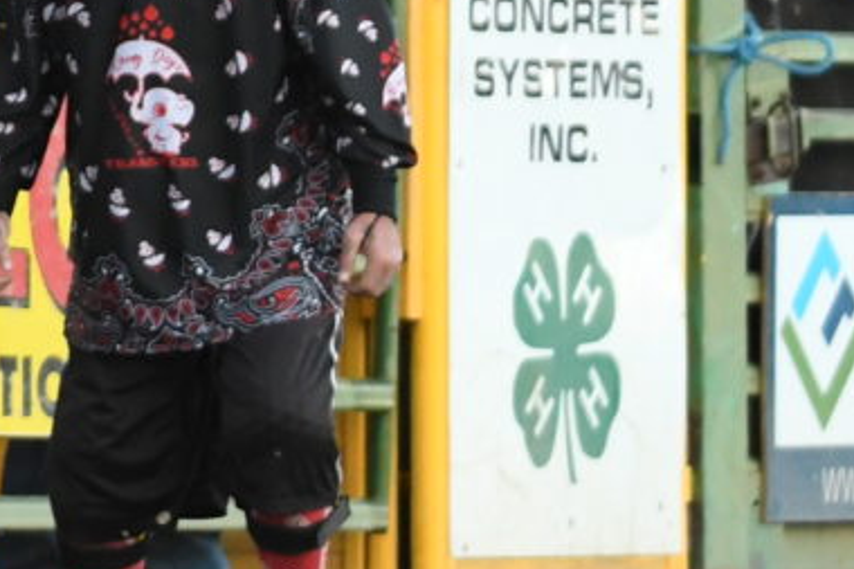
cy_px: -424
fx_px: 20147
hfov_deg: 2.4
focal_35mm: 850
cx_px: -1319
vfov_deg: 1.6
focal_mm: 105
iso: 1600
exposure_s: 1/1000
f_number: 2.8
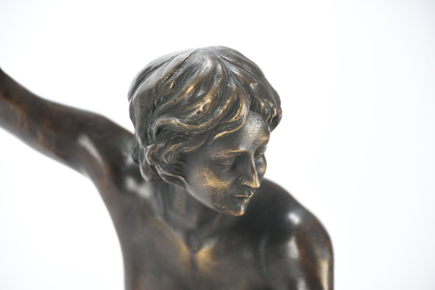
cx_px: 218
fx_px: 3081
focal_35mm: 255
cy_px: 145
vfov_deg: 5.4
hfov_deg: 8.1
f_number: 7.1
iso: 100
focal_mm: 170
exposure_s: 1/250
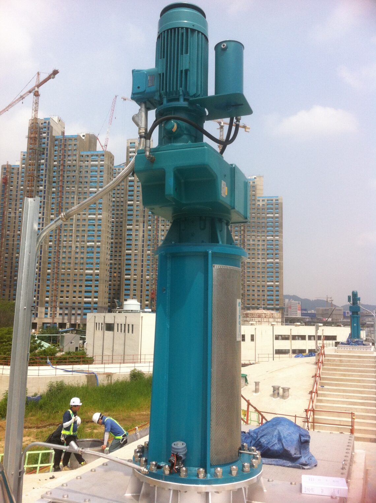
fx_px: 508
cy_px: 252
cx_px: 188
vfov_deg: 52.7
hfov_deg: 40.6
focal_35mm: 35
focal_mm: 3.85
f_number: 2.8
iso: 80
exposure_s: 1/2011
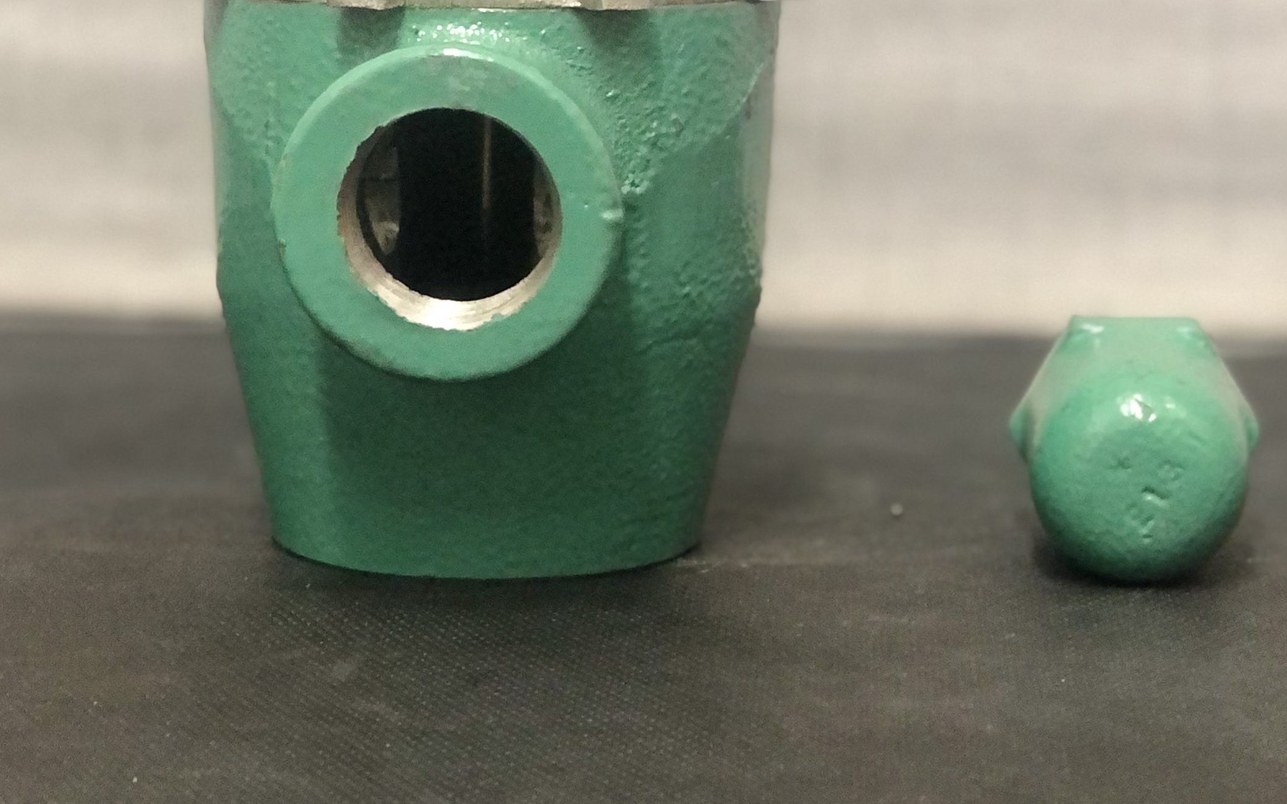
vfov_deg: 12.3
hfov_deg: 19.6
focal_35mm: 106
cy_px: 159
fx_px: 3717
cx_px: 744
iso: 160
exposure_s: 1/17
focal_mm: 6
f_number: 2.4
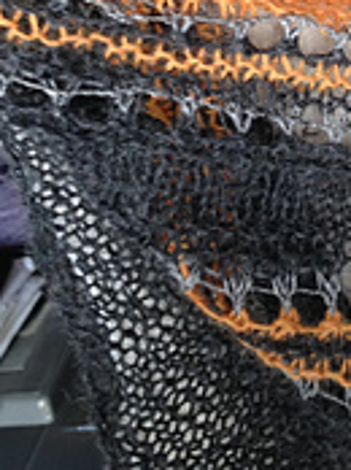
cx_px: 333
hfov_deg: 15.3
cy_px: -57
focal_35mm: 95
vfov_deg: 19.7
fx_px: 1288
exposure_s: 1/20
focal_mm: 4.12
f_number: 2.4
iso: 100
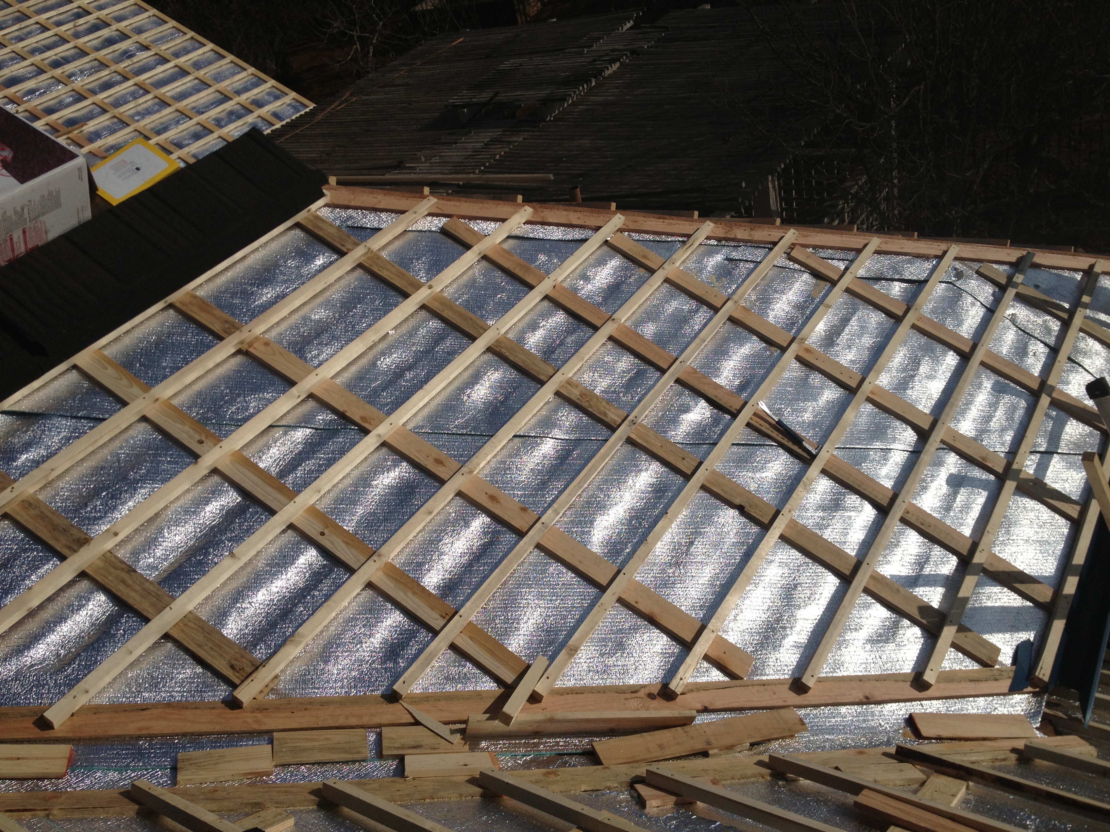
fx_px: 1122
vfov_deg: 40.7
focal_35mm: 35
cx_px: 555
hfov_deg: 52.6
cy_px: 416
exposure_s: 1/9259
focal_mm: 4.28
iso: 50
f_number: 2.4
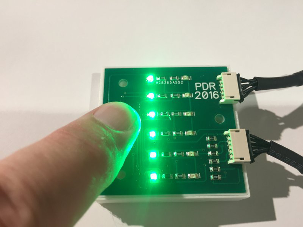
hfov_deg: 61.7
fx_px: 254
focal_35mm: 29
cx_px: 152
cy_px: 114
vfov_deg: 48.2
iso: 80
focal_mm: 4.15
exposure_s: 1/33
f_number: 2.2
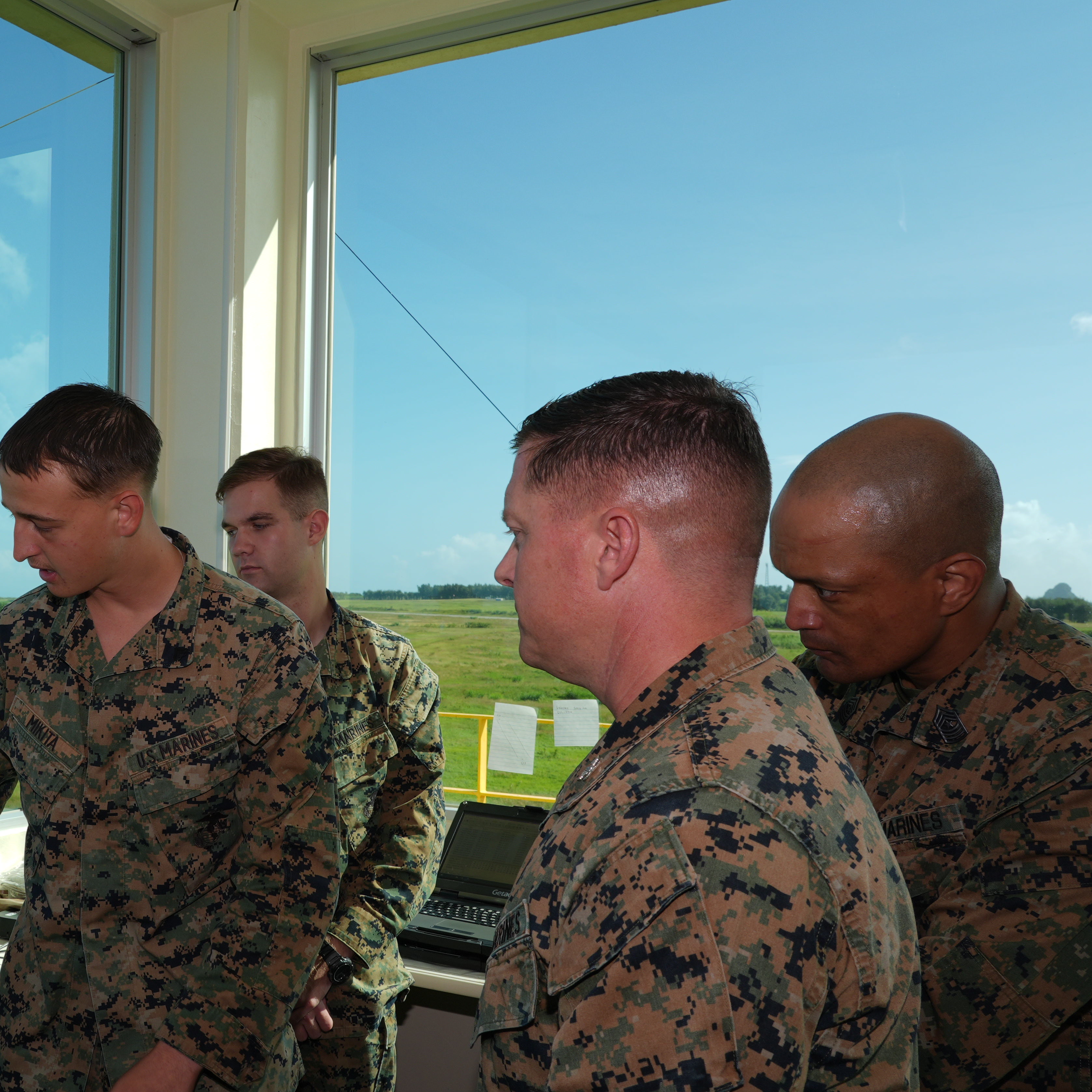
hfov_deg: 41.9
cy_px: 594
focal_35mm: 38
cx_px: 216
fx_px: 1356
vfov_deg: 43.8
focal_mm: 25
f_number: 11
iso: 125
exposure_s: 1/100
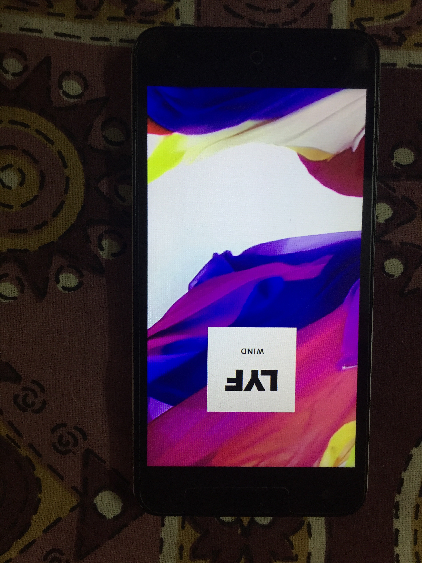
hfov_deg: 48.2
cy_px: 282
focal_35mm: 29
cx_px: 211
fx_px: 471
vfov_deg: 61.7
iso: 125
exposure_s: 1/33
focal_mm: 4.15
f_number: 2.2
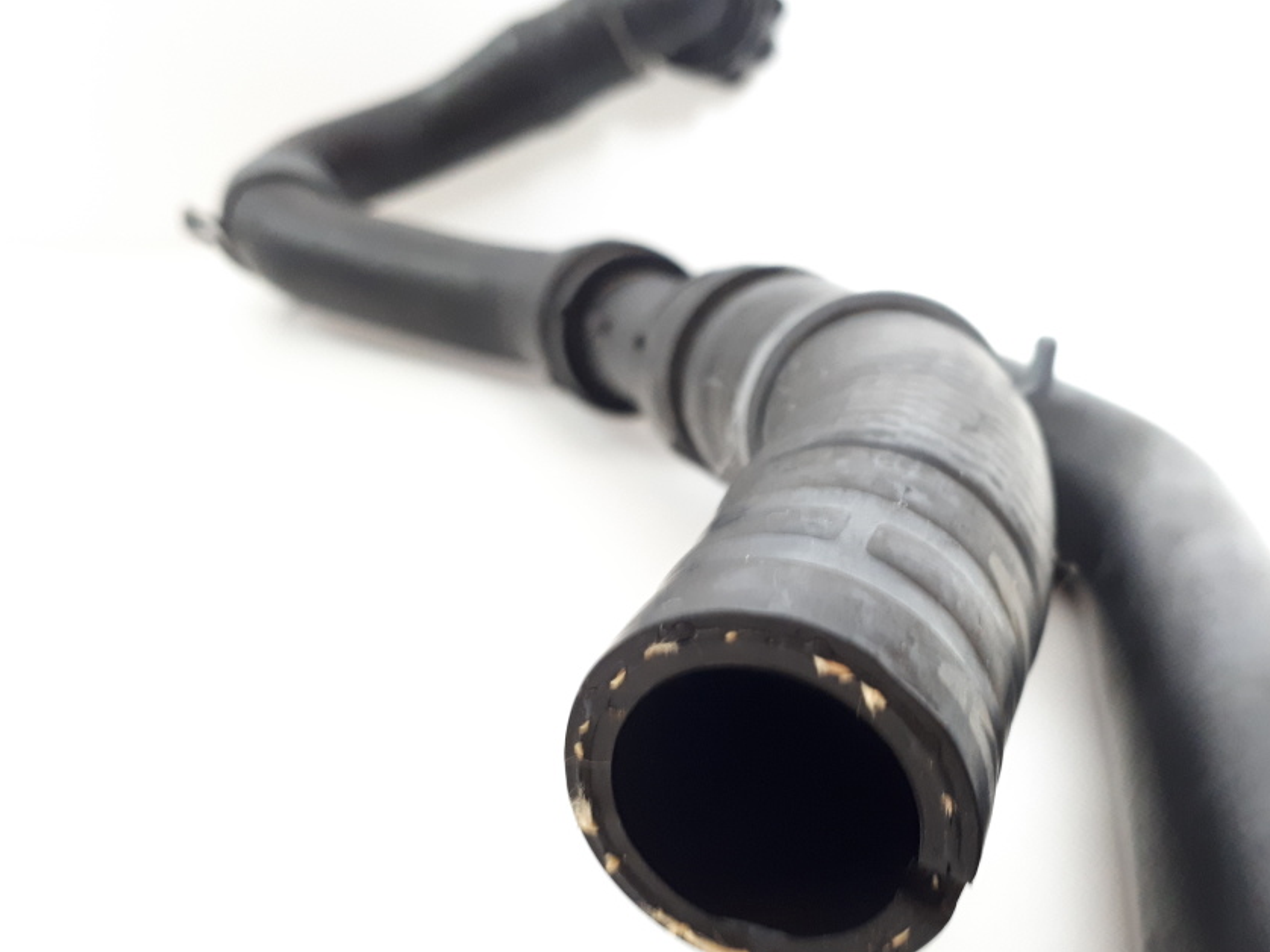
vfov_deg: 42.9
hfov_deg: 55.0
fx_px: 1210
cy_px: 532
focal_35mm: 33
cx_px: 747
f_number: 1.9
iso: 250
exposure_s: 1/17
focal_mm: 3.6
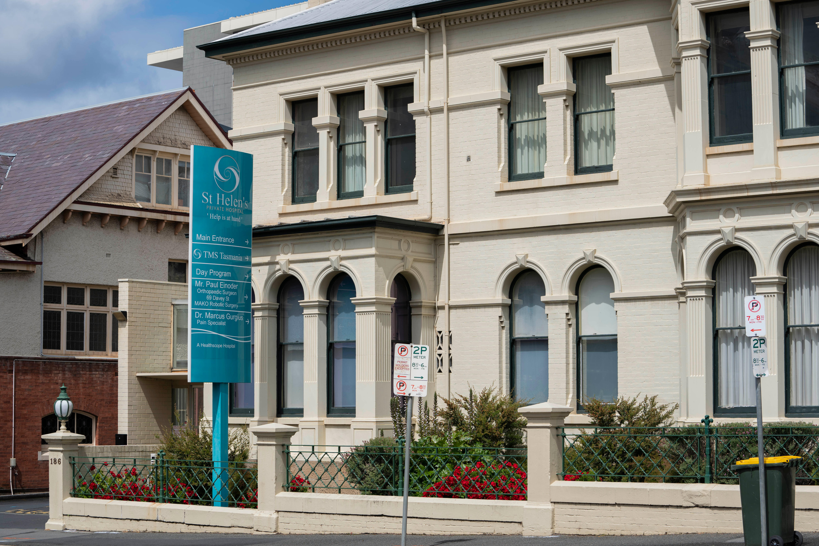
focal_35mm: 70
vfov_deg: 19.5
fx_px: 1592
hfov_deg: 28.8
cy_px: 273
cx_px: 410
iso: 125
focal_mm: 70
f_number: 5.6
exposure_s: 1/500
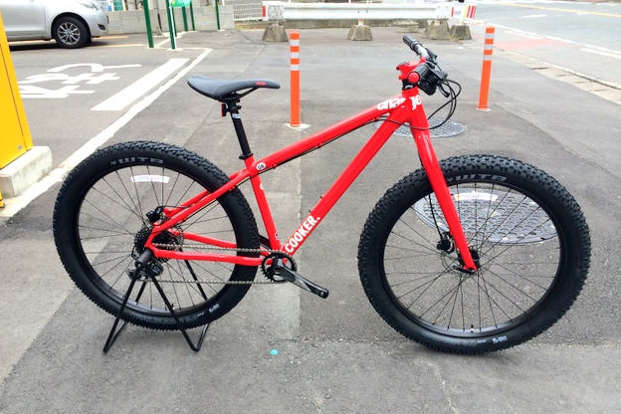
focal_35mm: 32
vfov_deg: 41.1
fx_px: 552
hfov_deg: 58.7
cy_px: 222
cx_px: 309
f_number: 2.2
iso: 32
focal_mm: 4.12
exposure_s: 1/249
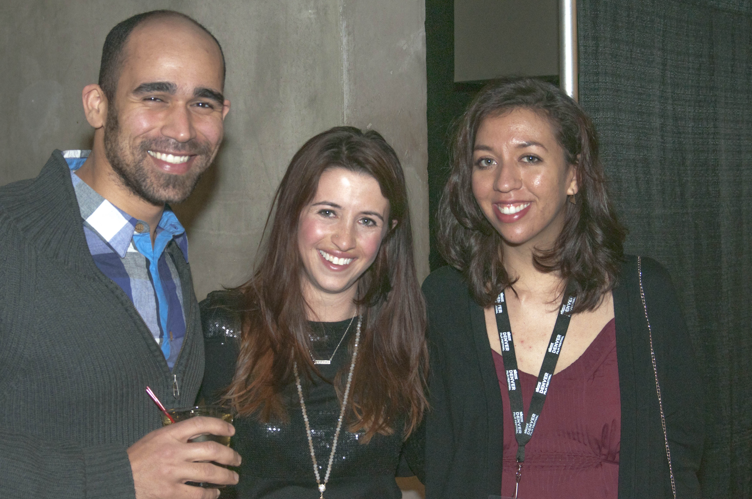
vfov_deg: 20.6
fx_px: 1377
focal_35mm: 66
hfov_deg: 30.5
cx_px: 376
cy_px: 250
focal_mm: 44
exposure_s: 1/100
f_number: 5.6
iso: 400
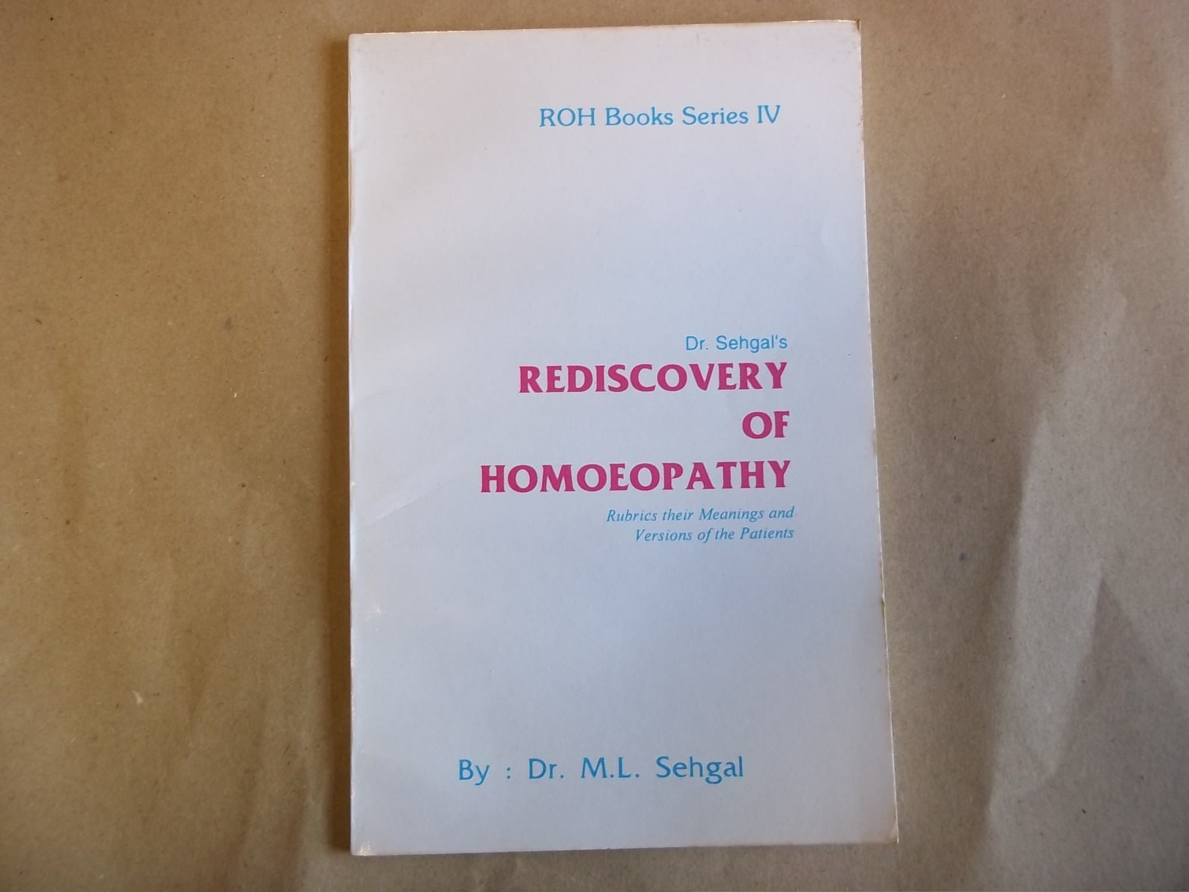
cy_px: 446
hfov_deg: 51.4
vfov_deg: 39.7
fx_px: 1237
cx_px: 594
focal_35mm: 36
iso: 118
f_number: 3.1
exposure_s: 1/30
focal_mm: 6.5
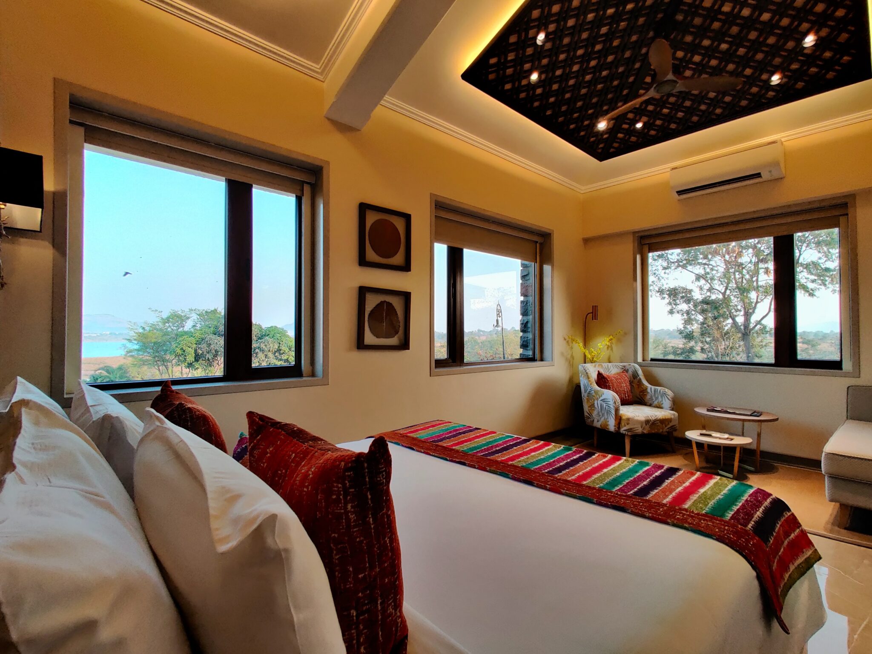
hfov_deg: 106.2
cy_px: 327
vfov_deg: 89.9
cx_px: 436
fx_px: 327
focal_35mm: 13
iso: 160
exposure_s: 1/50
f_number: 2.2
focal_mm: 2.25
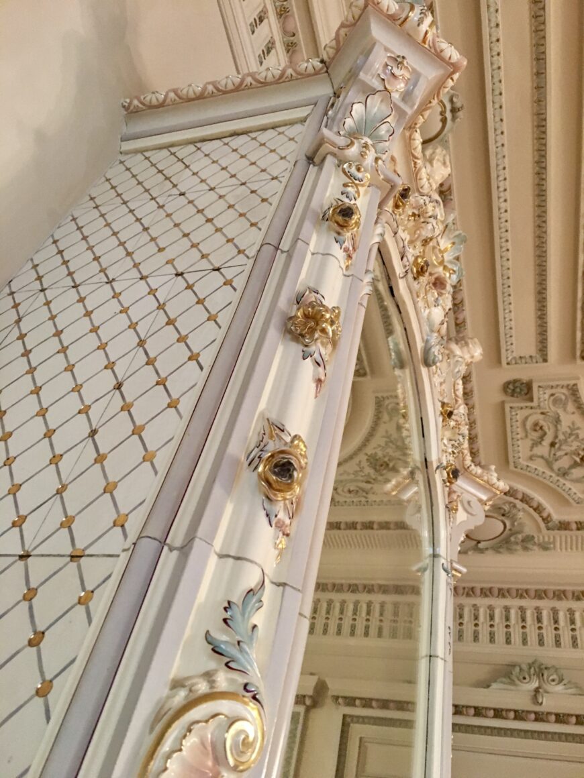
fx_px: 652
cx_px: 292
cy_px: 389
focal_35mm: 29
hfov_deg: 48.2
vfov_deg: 61.7
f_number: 2.2
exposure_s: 1/15
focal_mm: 4.15
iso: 200
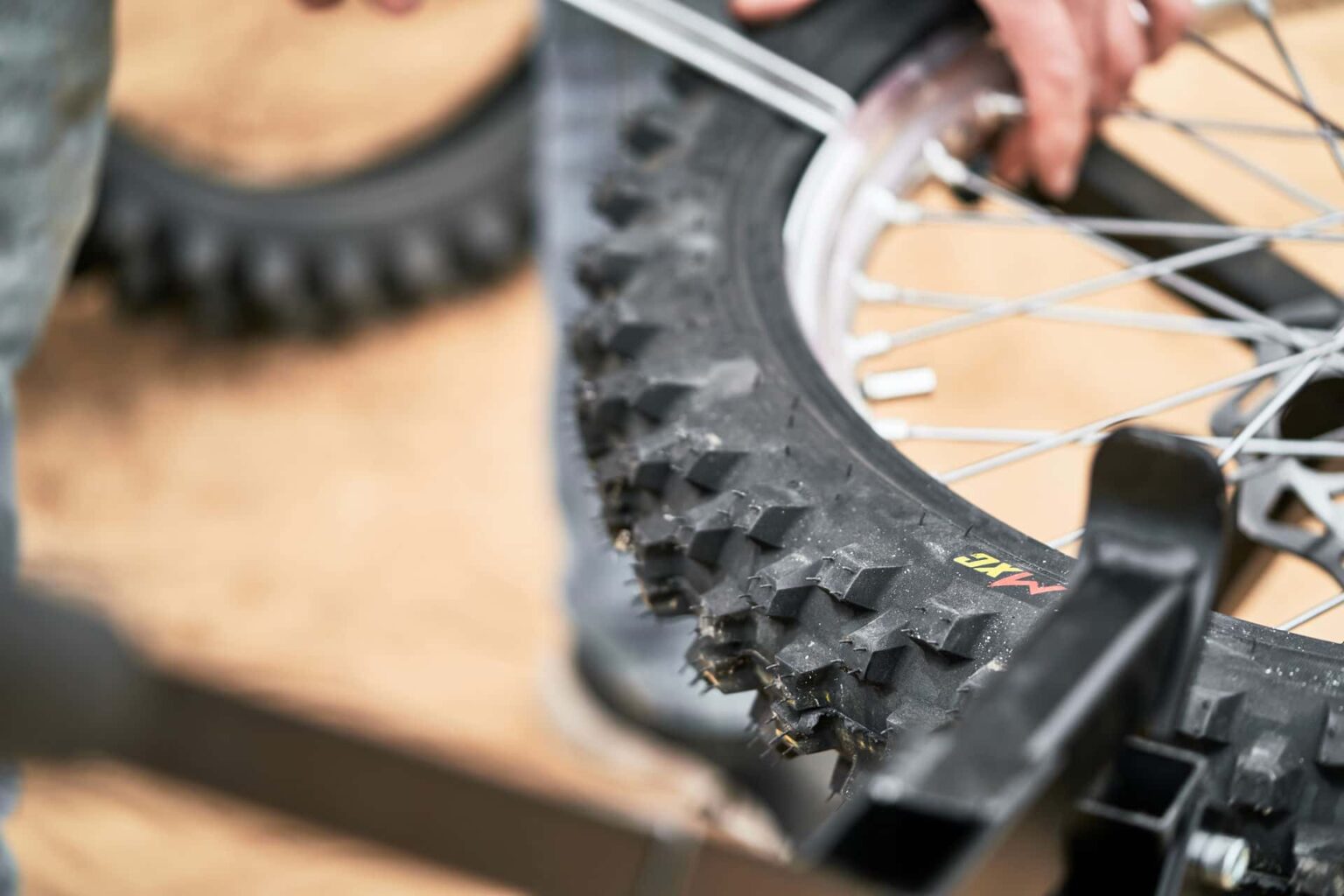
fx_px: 3360
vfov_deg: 15.2
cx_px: 672
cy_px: 448
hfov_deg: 22.6
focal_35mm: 90
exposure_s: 1/640
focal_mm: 90
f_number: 2.8
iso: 125
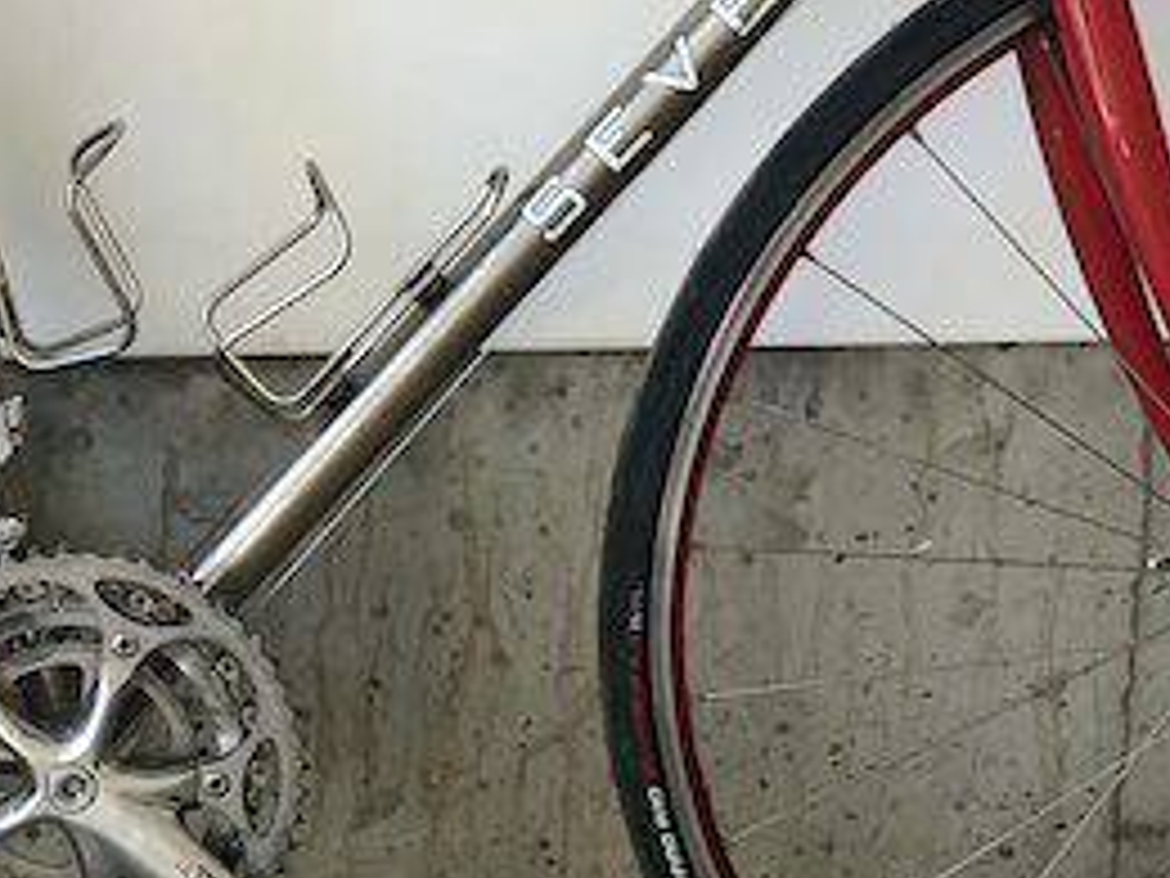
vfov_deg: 17.1
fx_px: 2907
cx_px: 176
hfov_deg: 22.3
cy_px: 333
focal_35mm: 86
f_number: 1.8
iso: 64
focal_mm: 3.99
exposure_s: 1/120
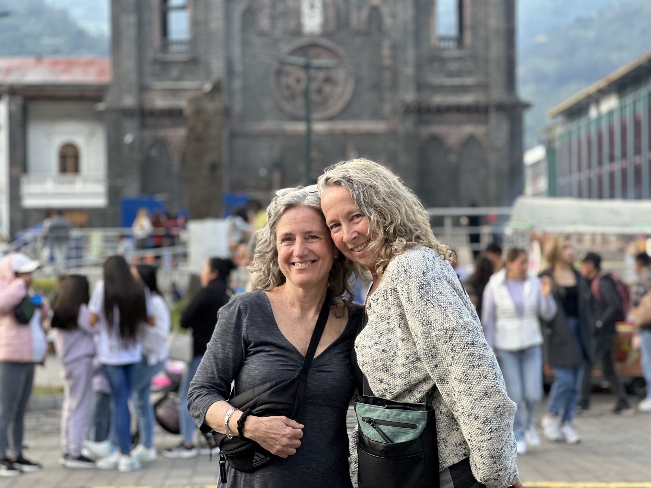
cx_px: 326
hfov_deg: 25.3
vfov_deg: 19.1
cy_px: 244
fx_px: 1448
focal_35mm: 77
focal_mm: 9
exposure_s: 1/121
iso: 100
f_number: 2.8
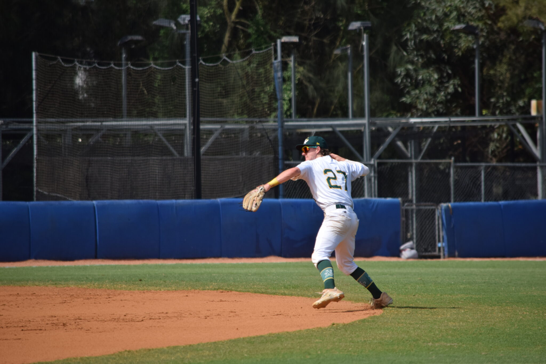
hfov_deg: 5.3
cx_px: 273
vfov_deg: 3.5
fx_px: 5914
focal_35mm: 390
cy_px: 182
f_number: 5.6
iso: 400
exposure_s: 1/3200
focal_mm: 260
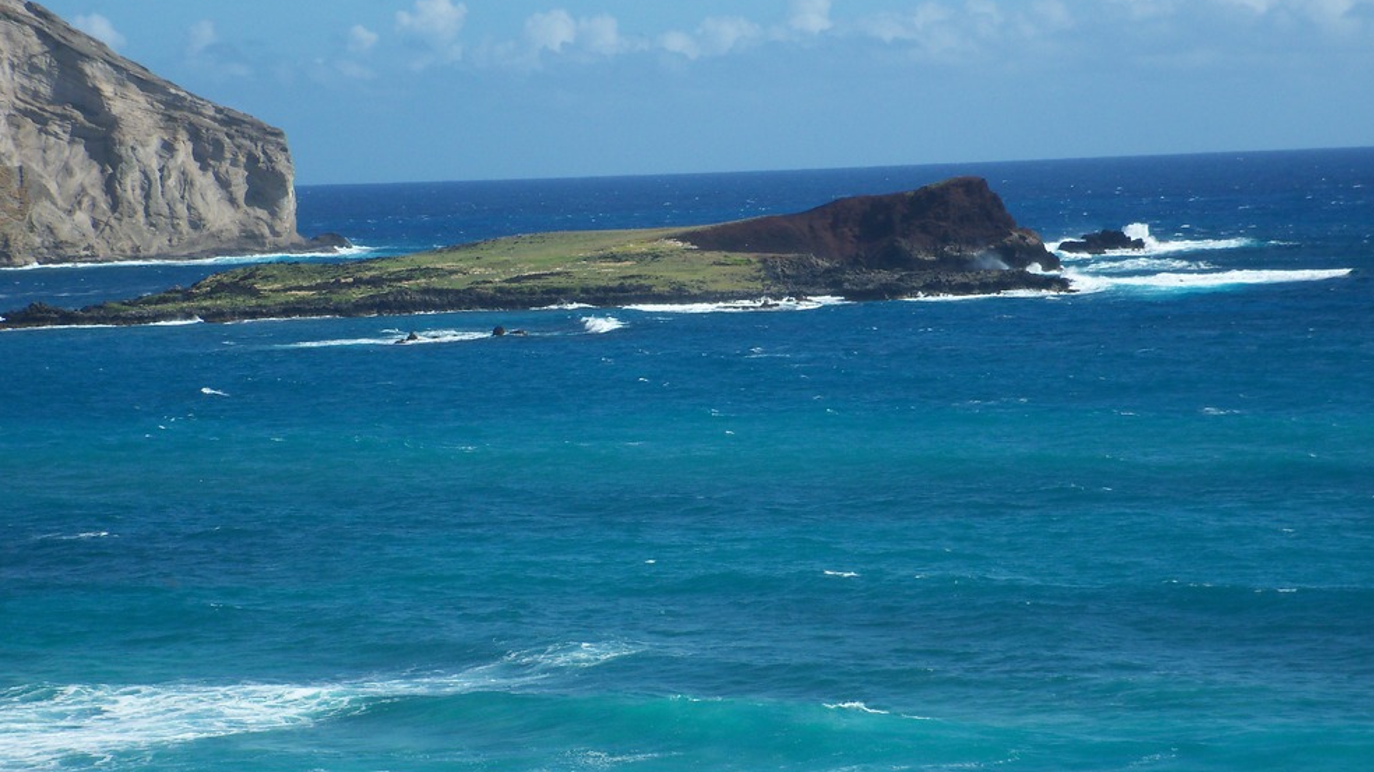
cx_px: 690
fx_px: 5282
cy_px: 431
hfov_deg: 14.8
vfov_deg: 8.4
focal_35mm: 145
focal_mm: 23.5
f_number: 4.2
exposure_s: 1/640
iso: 64
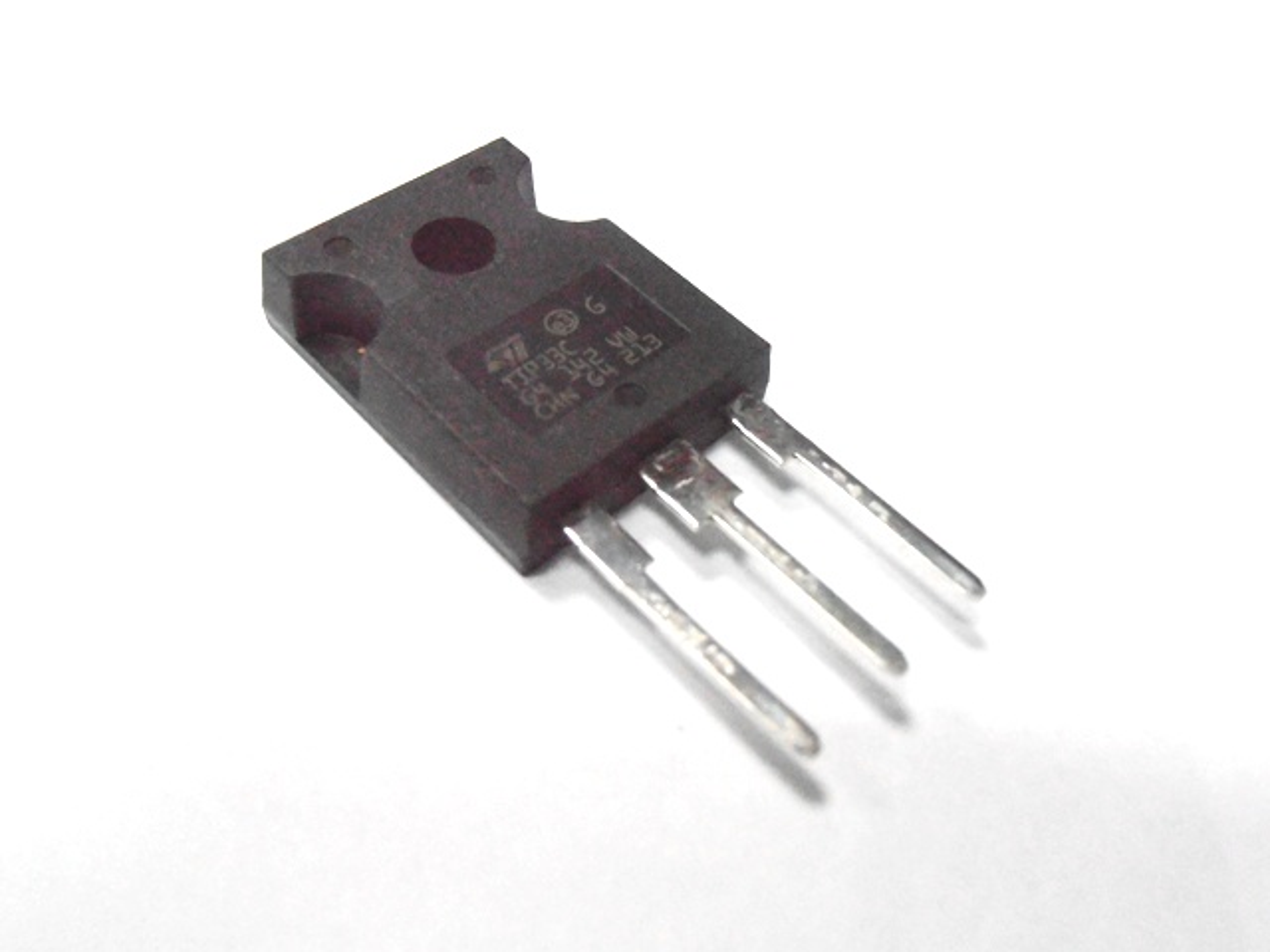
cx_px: 635
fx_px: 1357
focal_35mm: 37
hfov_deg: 50.1
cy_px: 476
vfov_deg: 38.7
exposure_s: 1/160
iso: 800
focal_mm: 6.61
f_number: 3.9
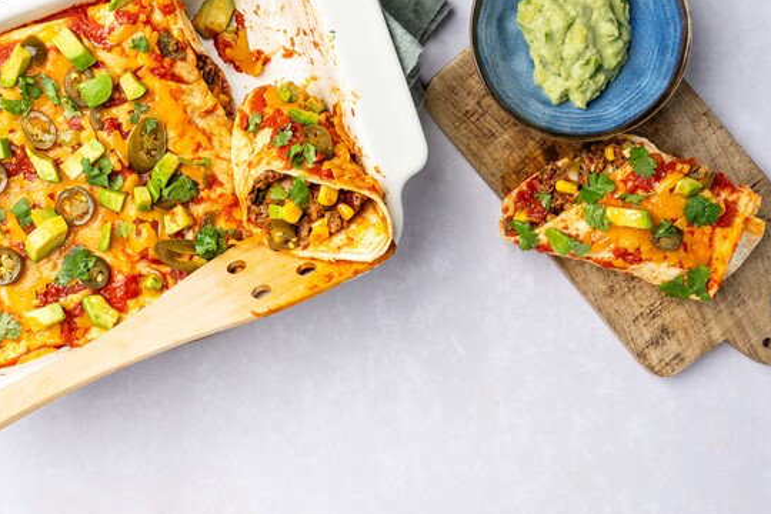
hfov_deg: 36.0
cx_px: 271
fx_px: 1178
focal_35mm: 55
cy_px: 199
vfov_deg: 24.6
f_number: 8
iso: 200
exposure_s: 1/40
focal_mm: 29
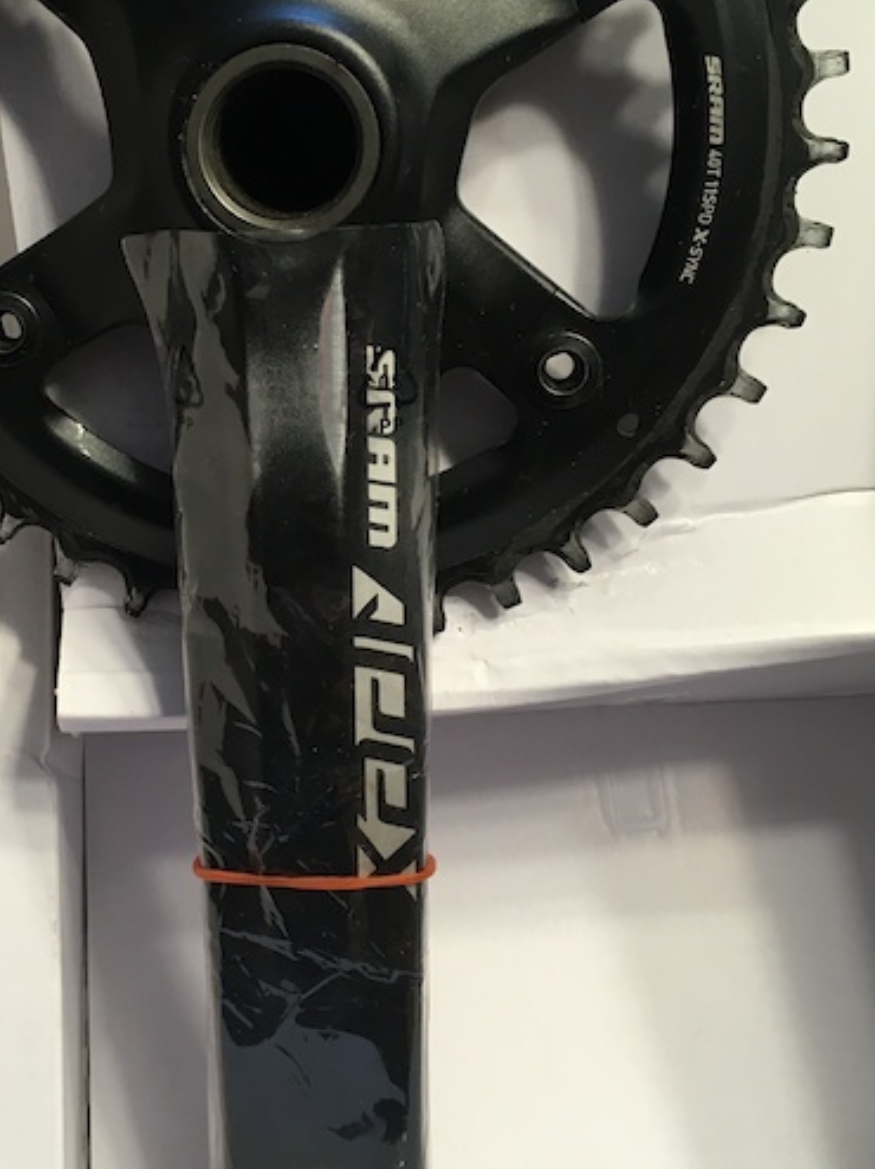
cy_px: 445
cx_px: 234
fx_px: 1585
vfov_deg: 40.2
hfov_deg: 30.4
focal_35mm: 47
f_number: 2.2
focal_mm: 4.15
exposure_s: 1/30
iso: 64
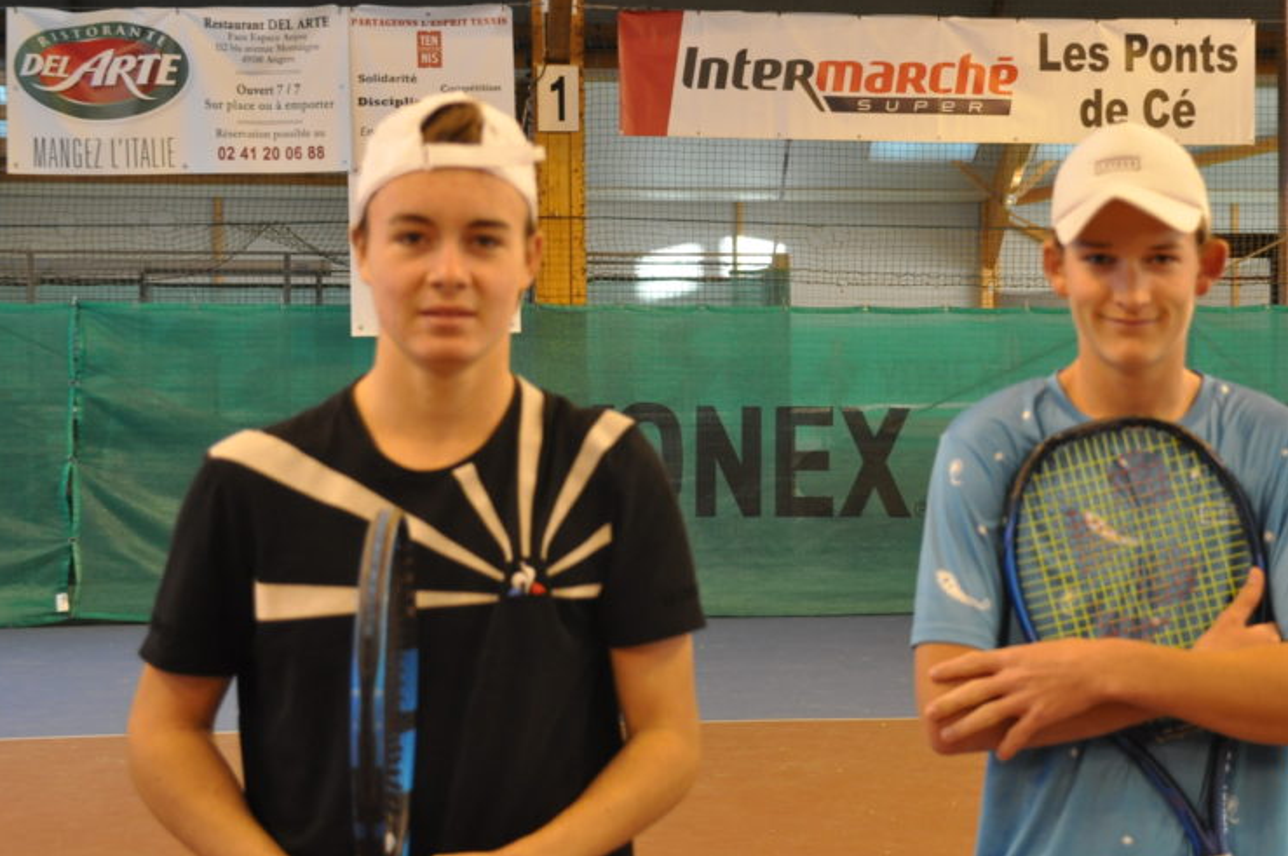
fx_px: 3538
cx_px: 870
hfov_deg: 20.6
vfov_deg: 13.8
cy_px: 330
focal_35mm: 99
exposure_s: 1/60
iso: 800
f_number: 5.3
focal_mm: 48
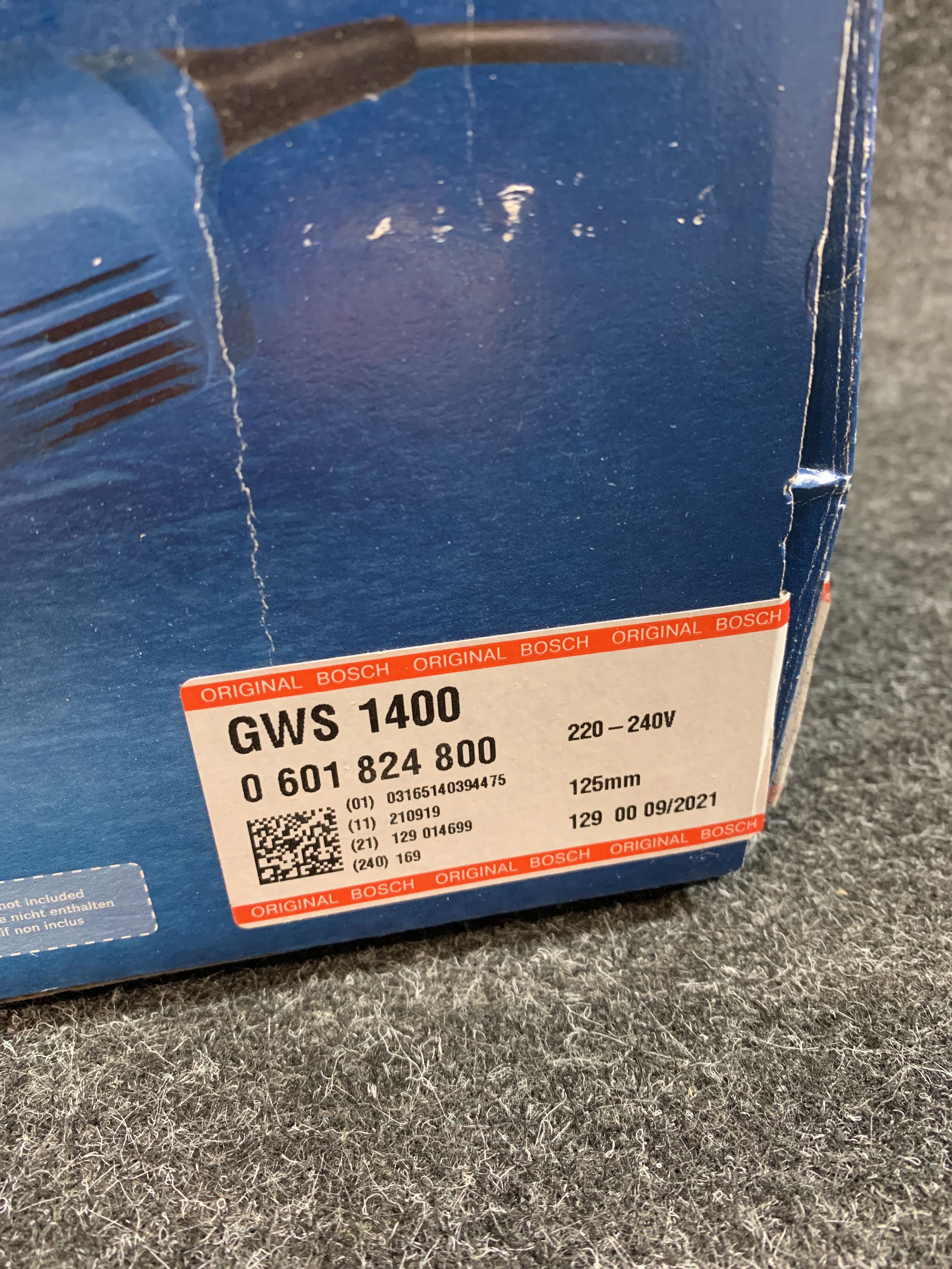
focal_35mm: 26
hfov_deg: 53.1
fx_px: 953
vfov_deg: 67.3
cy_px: 634
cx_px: 476
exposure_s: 1/50
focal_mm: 4.25
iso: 320
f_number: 1.8
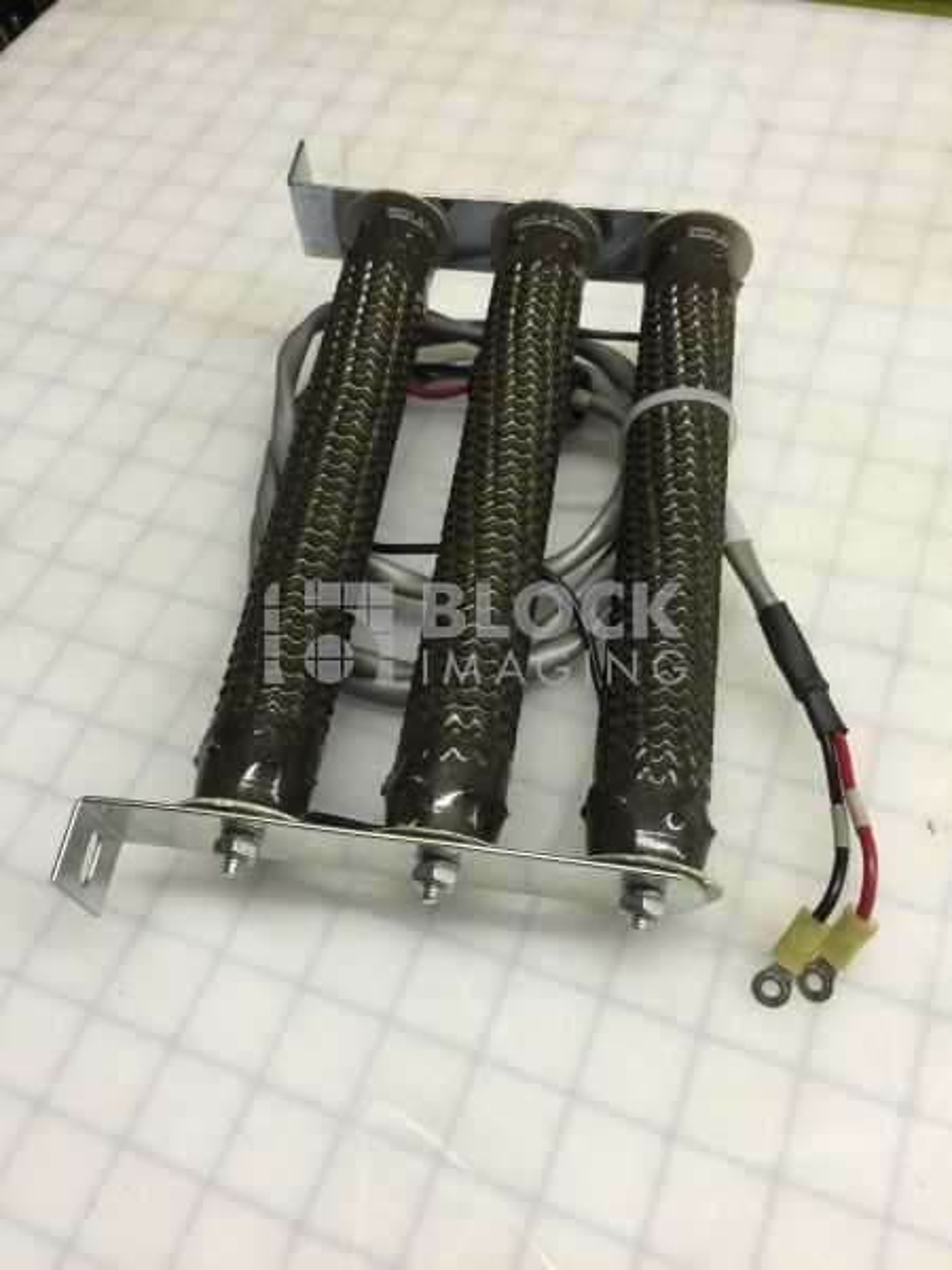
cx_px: 476
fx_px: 1063
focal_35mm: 29
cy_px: 635
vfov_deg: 61.7
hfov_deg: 48.2
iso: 32
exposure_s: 1/15
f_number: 2.2
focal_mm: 4.15
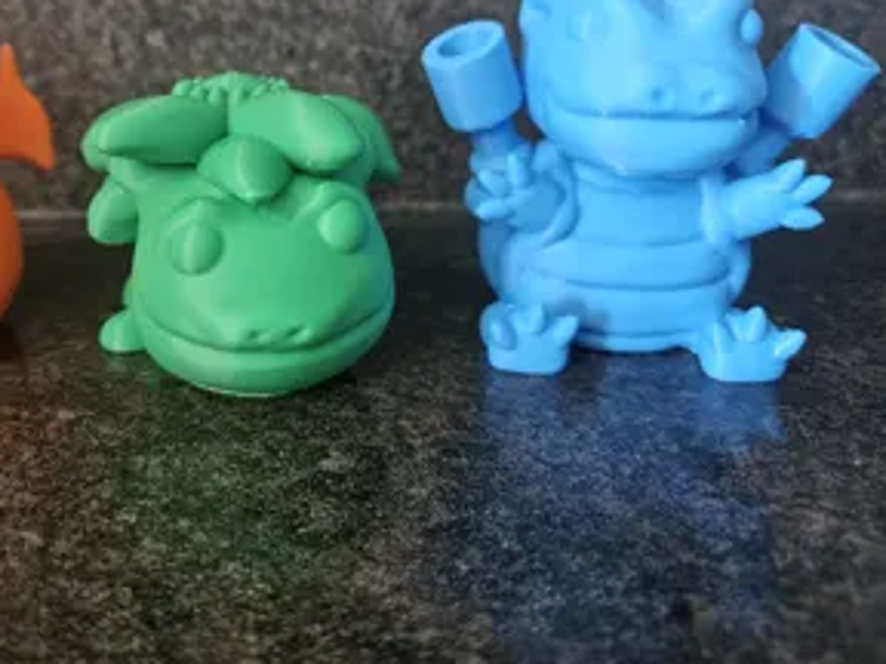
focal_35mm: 32
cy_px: 237
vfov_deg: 43.7
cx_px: 295
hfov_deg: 55.6
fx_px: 819
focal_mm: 5.4
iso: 640
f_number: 1.8
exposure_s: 1/40
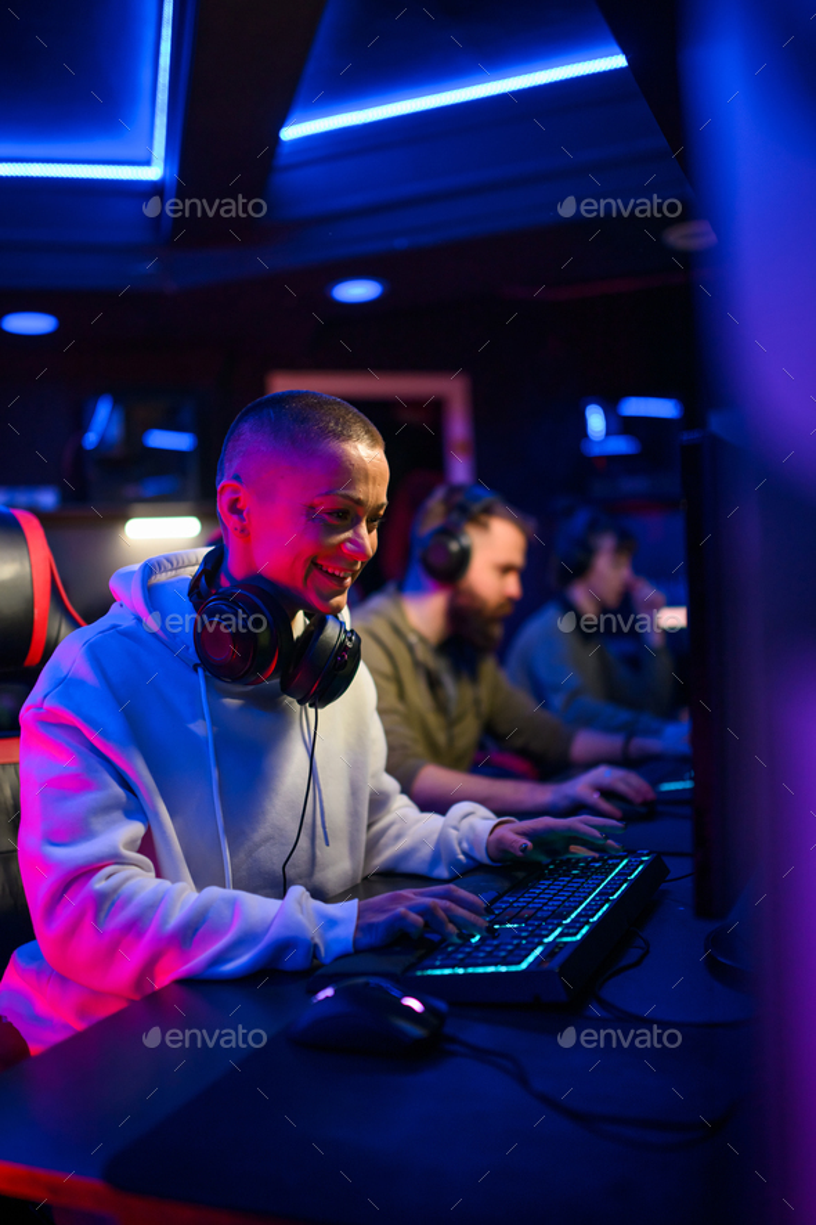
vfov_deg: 54.4
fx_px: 1190
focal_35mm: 35
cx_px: 408
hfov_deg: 37.9
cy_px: 612
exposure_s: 1/200
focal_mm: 35
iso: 400
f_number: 1.4
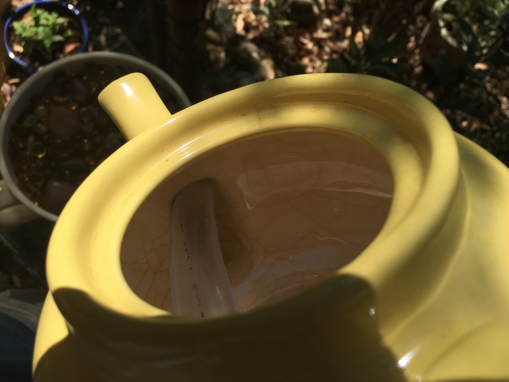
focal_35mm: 29
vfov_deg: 48.2
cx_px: 254
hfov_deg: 61.7
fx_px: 426
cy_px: 191
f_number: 2.2
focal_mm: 4.15
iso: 25
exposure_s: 1/2849
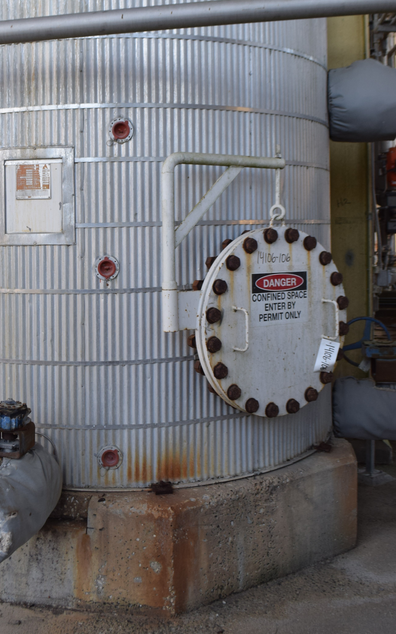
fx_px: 691
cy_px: 226
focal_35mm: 40
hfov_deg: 31.5
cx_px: 101
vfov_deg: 48.7
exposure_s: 1/100
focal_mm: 18
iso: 400
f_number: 5
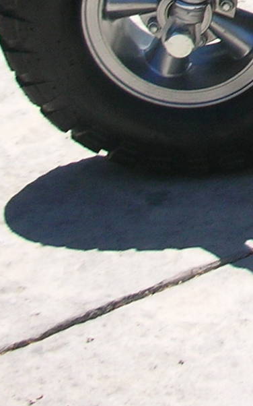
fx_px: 1700
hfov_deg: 7.9
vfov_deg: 12.8
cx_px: 620
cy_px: -215
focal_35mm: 154
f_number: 8.5
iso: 50
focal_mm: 5.8
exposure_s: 1/64.6
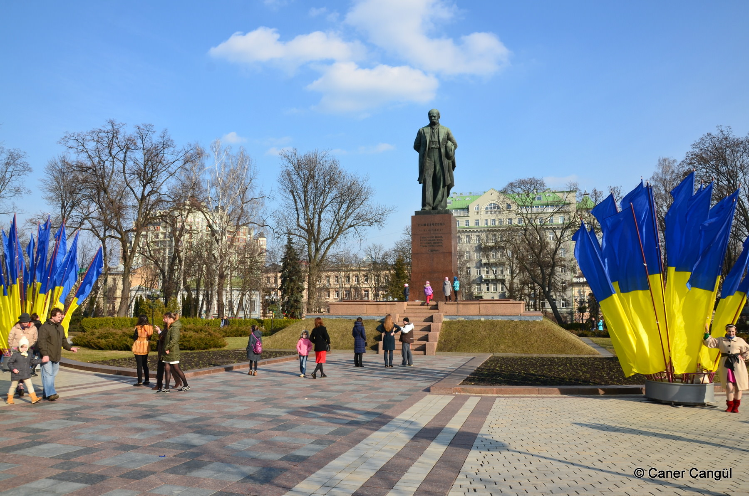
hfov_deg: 70.5
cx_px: 374
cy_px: 248
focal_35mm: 26
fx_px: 530
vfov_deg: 50.2
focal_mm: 17
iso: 160
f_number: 8
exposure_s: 1/250
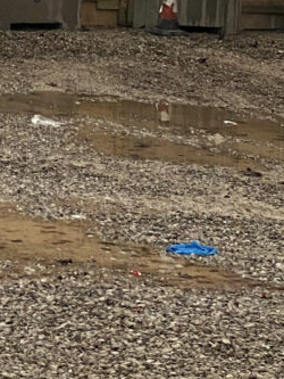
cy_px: -289
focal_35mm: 240
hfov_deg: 6.1
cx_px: -240
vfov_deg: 8.0
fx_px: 2624
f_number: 2
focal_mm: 6
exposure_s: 1/262
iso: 20
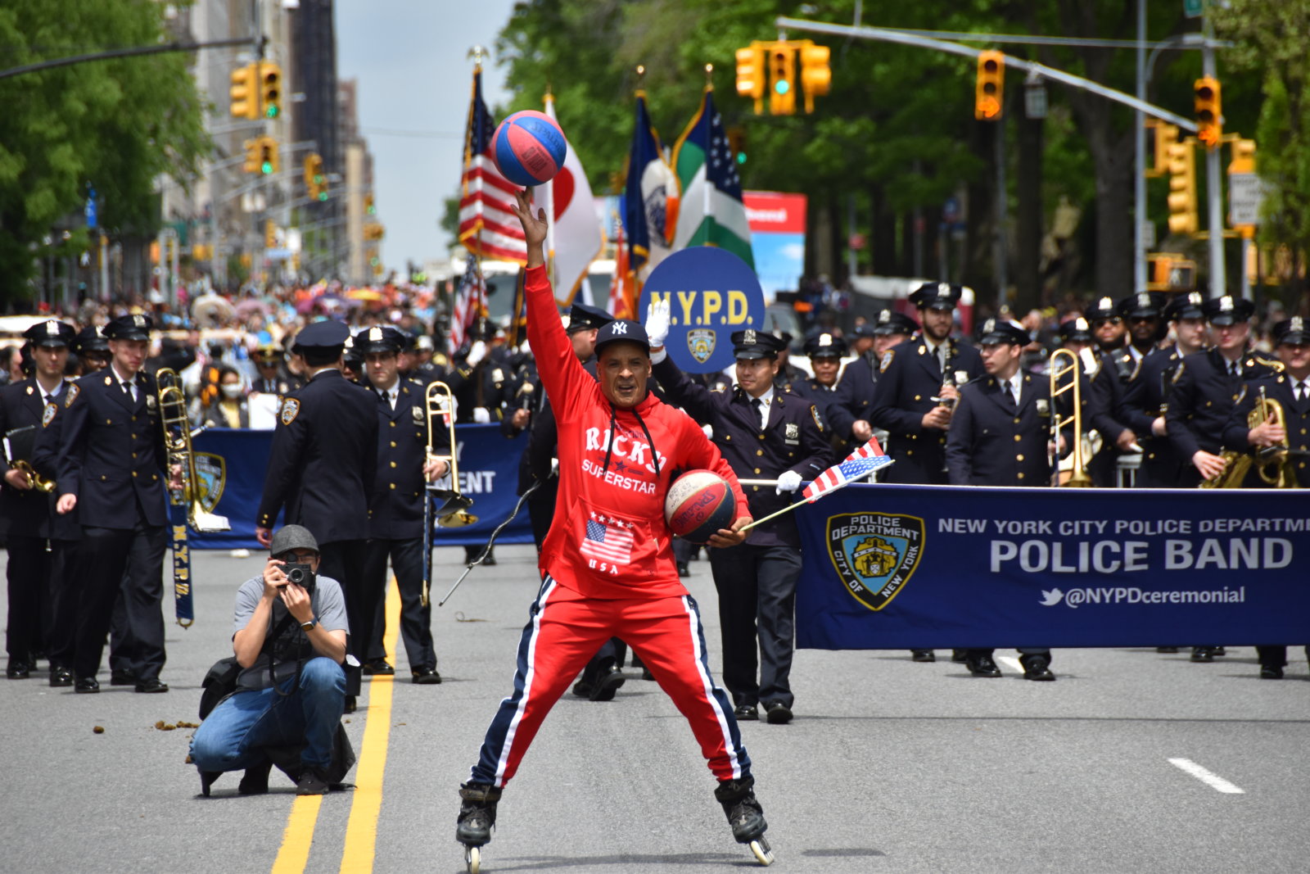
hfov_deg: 6.9
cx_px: 655
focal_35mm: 300
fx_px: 10917
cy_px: 437
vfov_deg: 4.6
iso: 400
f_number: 6.3
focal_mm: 200
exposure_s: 1/1600
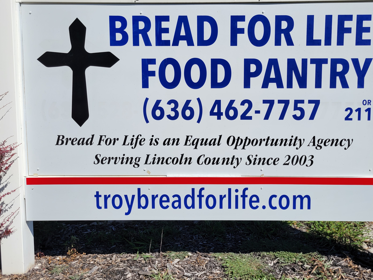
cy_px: 114
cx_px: 210
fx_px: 356
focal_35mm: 33
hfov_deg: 55.2
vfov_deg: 42.8
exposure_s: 1/4730
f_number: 1.8
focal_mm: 5.4
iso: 40
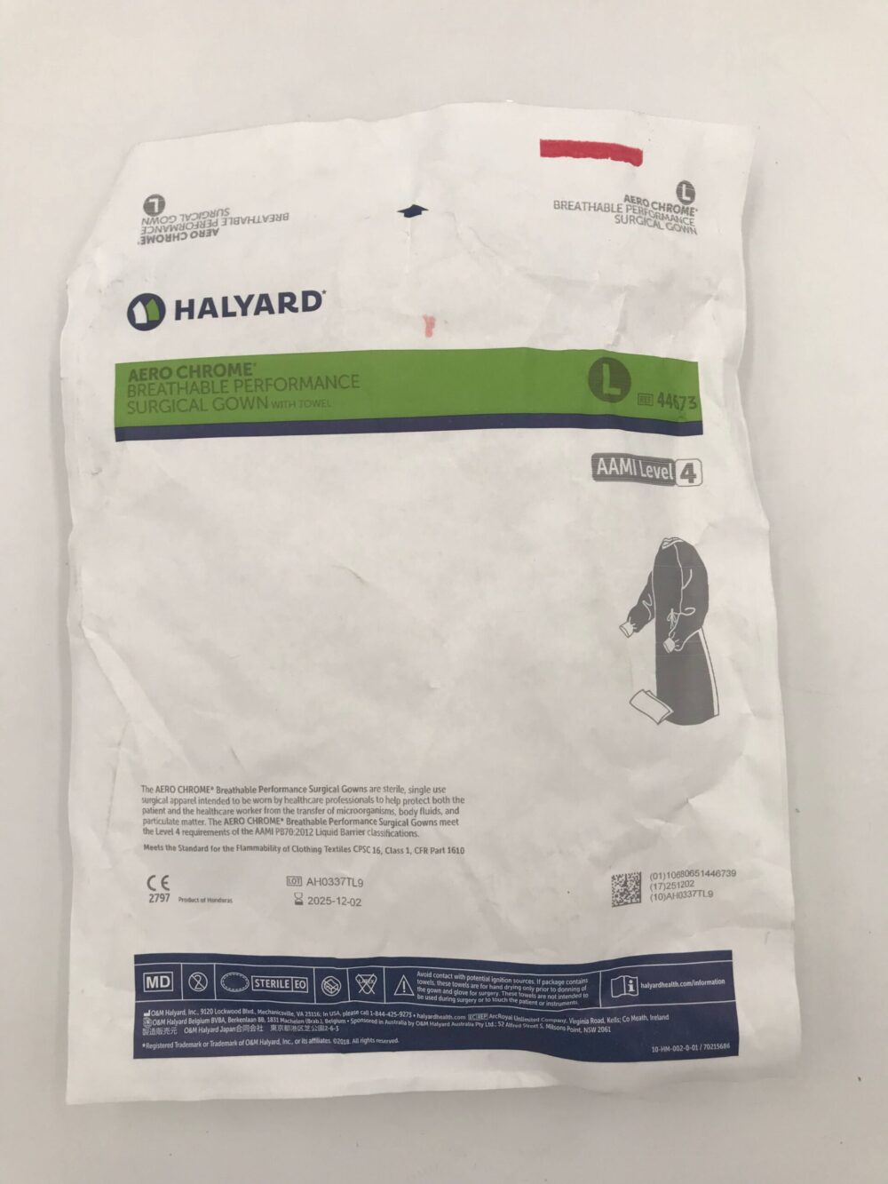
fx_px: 958
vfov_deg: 63.4
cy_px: 592
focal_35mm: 28
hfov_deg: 49.8
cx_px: 444
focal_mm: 3.99
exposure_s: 1/60
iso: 32
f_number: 1.8
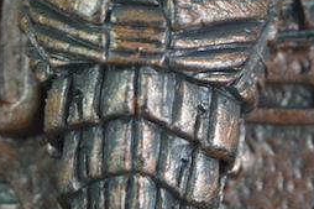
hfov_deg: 6.2
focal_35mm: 332
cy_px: -33
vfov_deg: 4.1
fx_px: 2894
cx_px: 187
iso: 3200
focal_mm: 55
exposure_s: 1/40
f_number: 5.6
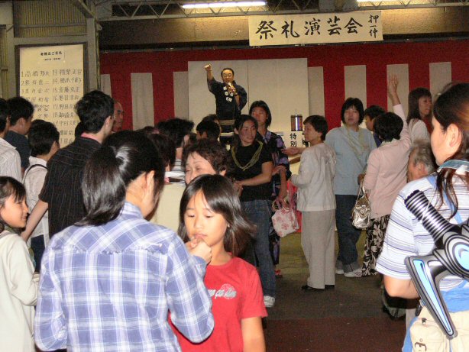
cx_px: 234
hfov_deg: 22.7
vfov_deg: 17.2
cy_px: 176
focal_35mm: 86
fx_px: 1166
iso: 250
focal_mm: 12.8
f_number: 3.2
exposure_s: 1/30
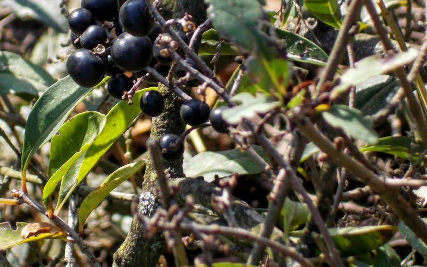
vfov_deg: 6.1
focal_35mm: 216
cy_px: 35
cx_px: 138
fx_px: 2514
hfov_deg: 9.7
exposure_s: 1/100
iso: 80
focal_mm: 23
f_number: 6.5
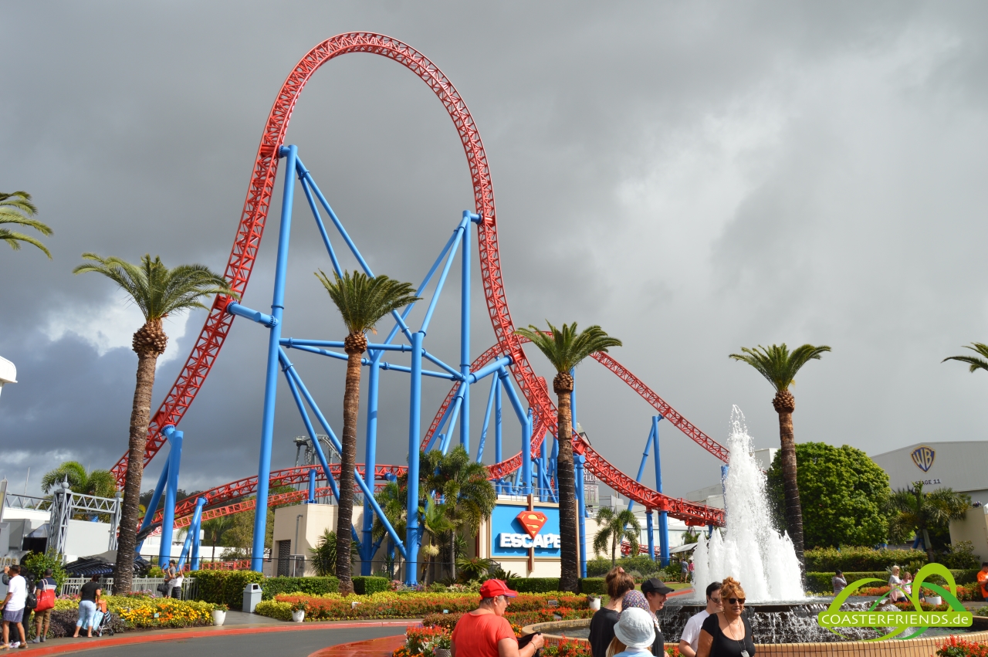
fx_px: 740
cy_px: 328
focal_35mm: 27
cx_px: 494
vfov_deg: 47.8
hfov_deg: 67.4
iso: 100
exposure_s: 1/320
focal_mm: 18
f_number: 9
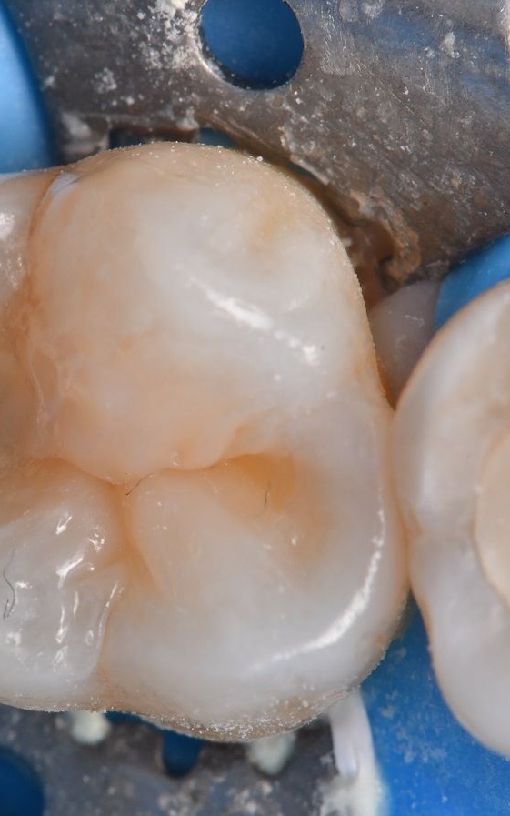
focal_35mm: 241
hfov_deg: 5.4
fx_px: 5357
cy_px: 408
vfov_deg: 8.7
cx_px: 187
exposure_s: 1/160
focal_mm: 105
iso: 200
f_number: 32
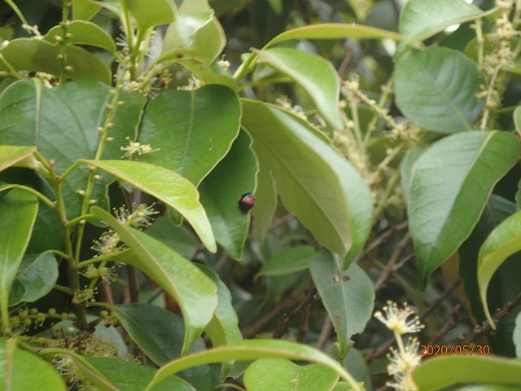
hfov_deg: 19.6
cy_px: 196
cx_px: 260
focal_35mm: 100
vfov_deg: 14.8
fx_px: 1505
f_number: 4.9
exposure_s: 1/60
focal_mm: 18
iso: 100
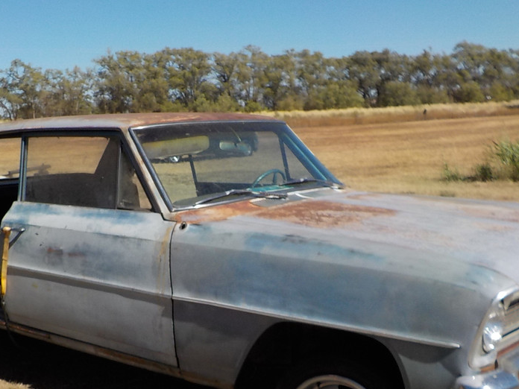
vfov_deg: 31.2
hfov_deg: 40.9
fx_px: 690
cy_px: 268
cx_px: 193
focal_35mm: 46
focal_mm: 4.1
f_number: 3.3
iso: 125
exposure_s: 1/1600
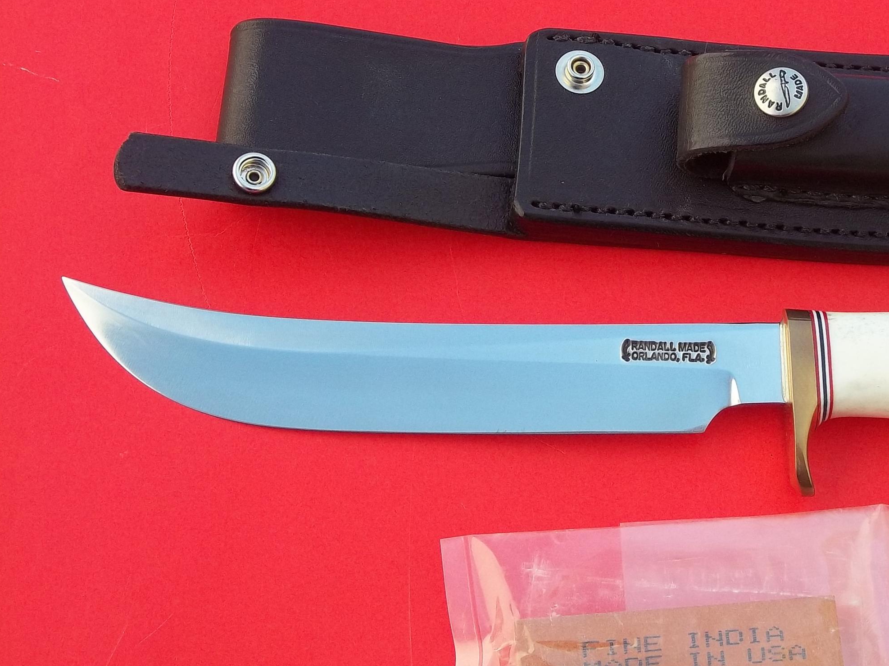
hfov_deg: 25.4
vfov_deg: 19.4
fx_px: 1952
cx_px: 649
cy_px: 312
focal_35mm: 76
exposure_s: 1/320
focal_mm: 8.8
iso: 80
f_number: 3.6
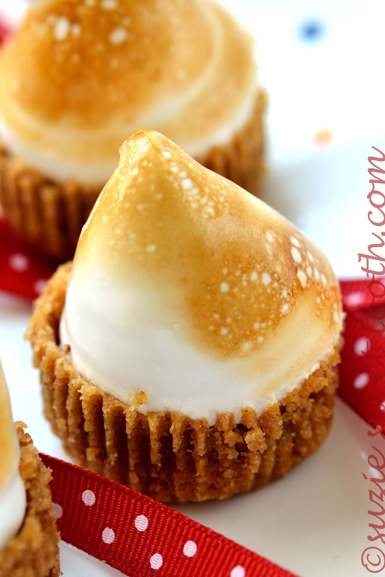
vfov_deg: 10.0
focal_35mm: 206
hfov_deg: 6.7
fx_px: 3298
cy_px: 261
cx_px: 141
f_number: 6.3
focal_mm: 105
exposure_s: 1/80
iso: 200
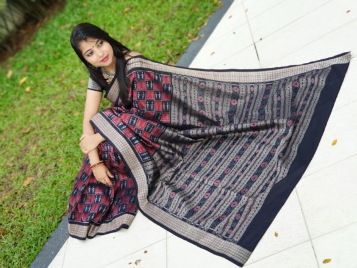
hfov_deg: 36.8
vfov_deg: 28.0
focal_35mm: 52
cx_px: 178
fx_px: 536
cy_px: 134
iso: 40
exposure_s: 1/100
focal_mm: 6
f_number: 2.4
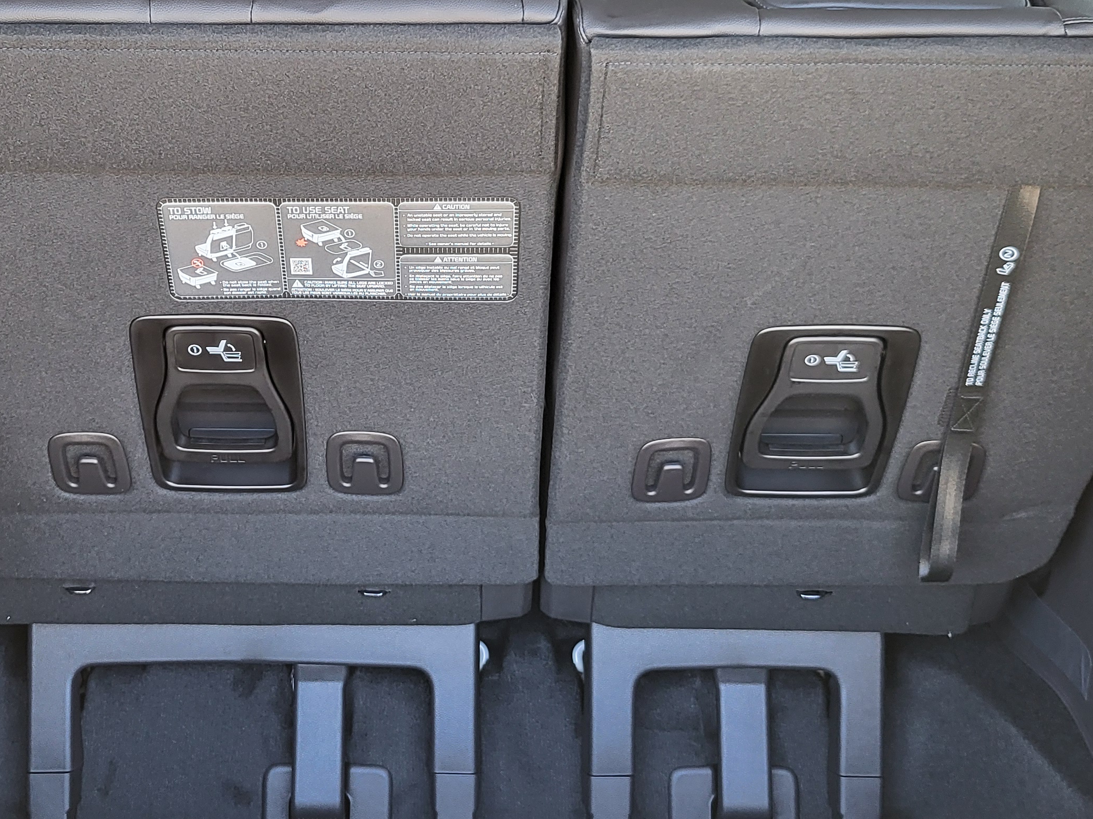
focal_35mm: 50
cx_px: 443
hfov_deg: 38.1
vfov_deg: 29.1
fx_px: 1579
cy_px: 358
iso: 125
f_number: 1.8
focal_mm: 5.4
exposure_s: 1/120
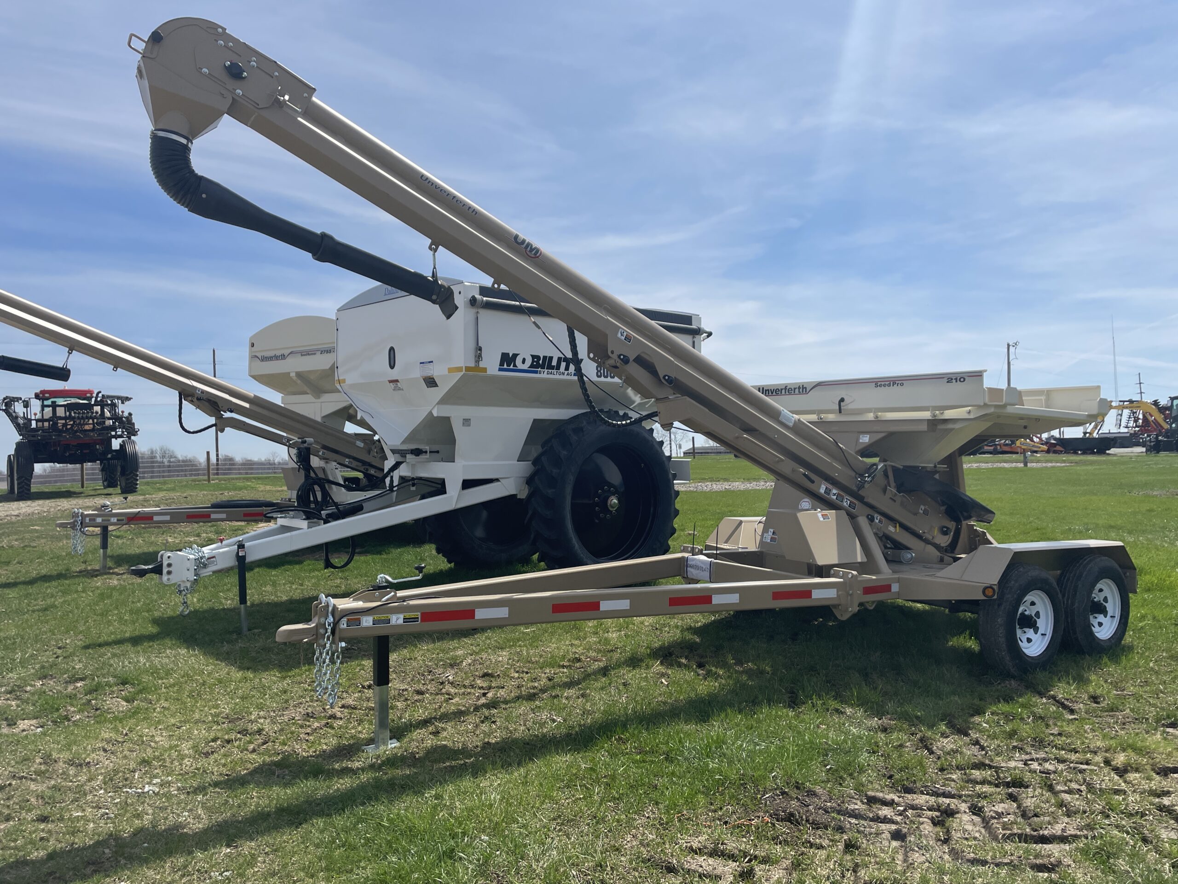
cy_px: 442
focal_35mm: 26
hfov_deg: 67.3
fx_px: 885
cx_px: 589
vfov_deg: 53.1
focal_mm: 4.2
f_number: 1.6
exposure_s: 1/5051
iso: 32
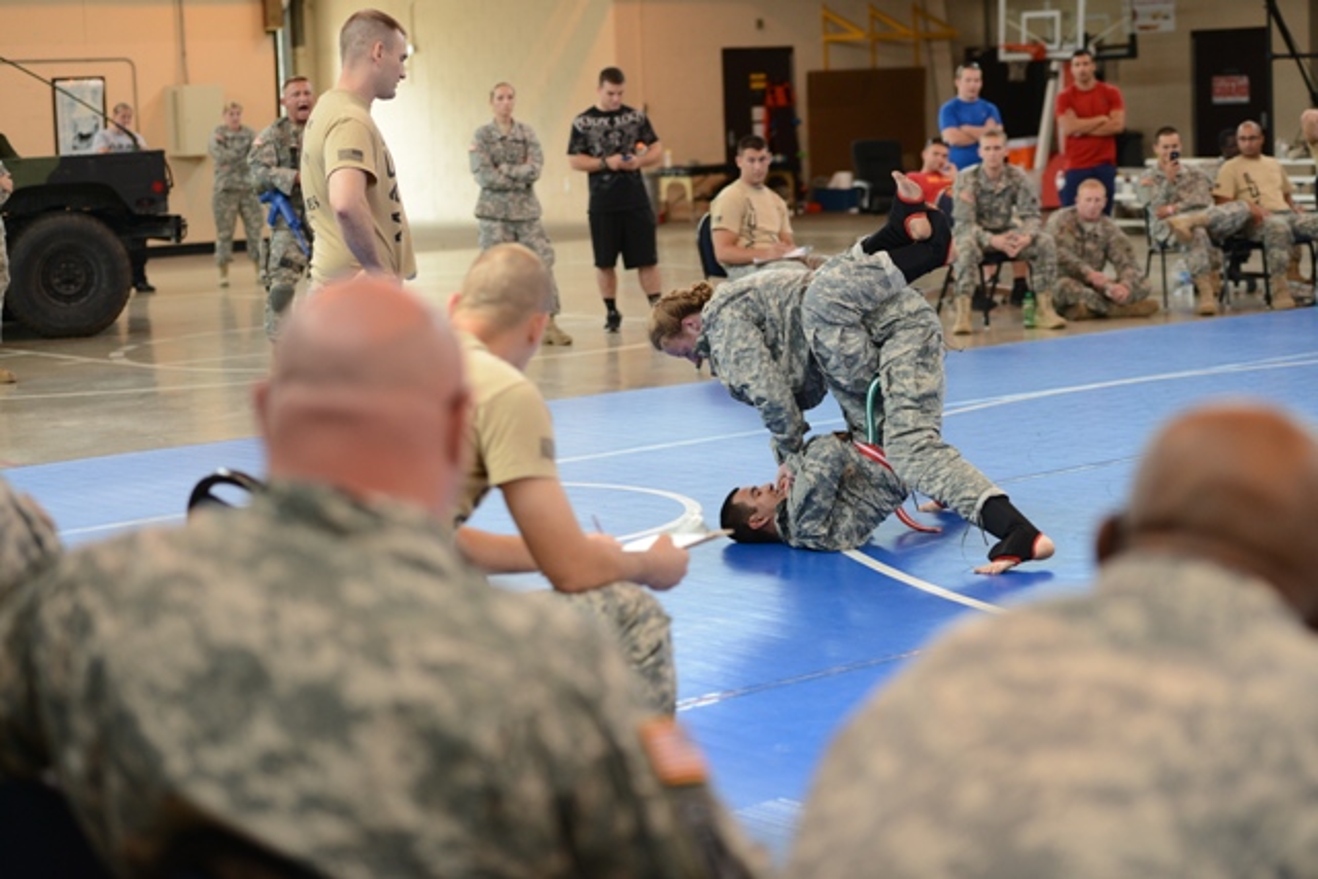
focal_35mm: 70
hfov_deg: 28.8
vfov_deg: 19.5
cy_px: 440
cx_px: 659
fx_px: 2563
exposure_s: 1/640
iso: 1000
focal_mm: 70
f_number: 2.8
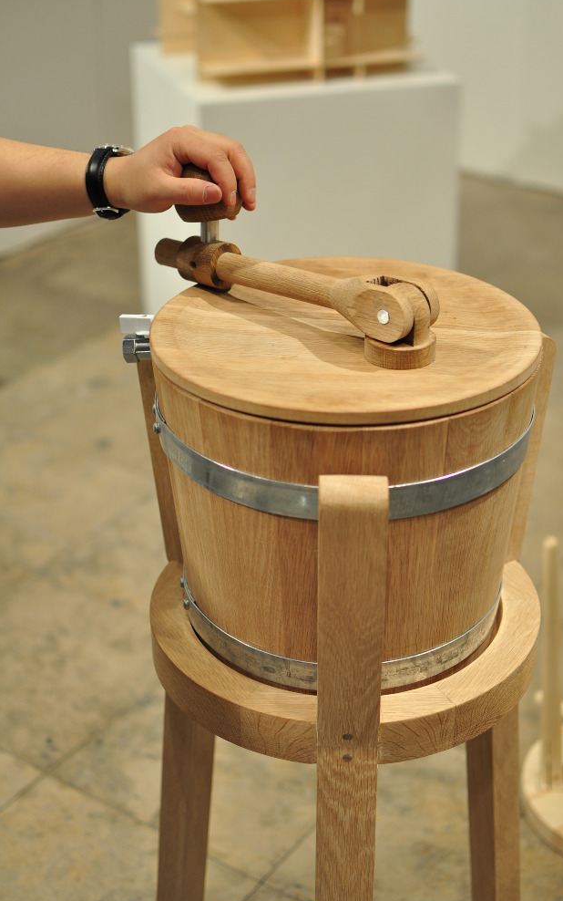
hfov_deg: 23.8
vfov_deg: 37.2
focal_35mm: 55
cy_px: 450
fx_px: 1338
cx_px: 303
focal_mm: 35
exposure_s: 1/100
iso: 200
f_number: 2
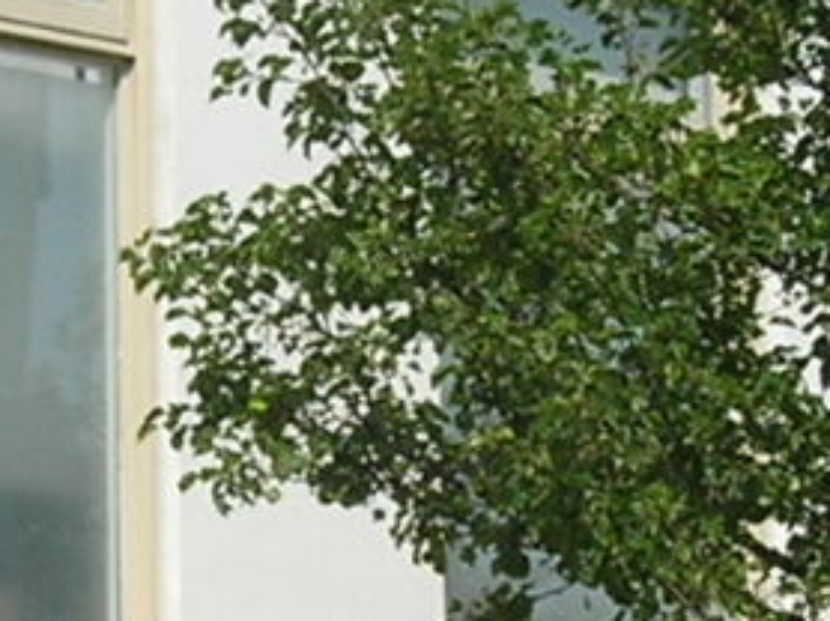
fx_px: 6708
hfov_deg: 7.1
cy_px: 591
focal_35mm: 280
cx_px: 400
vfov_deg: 5.3
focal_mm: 7.8
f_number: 4.8
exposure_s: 1/588
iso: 64
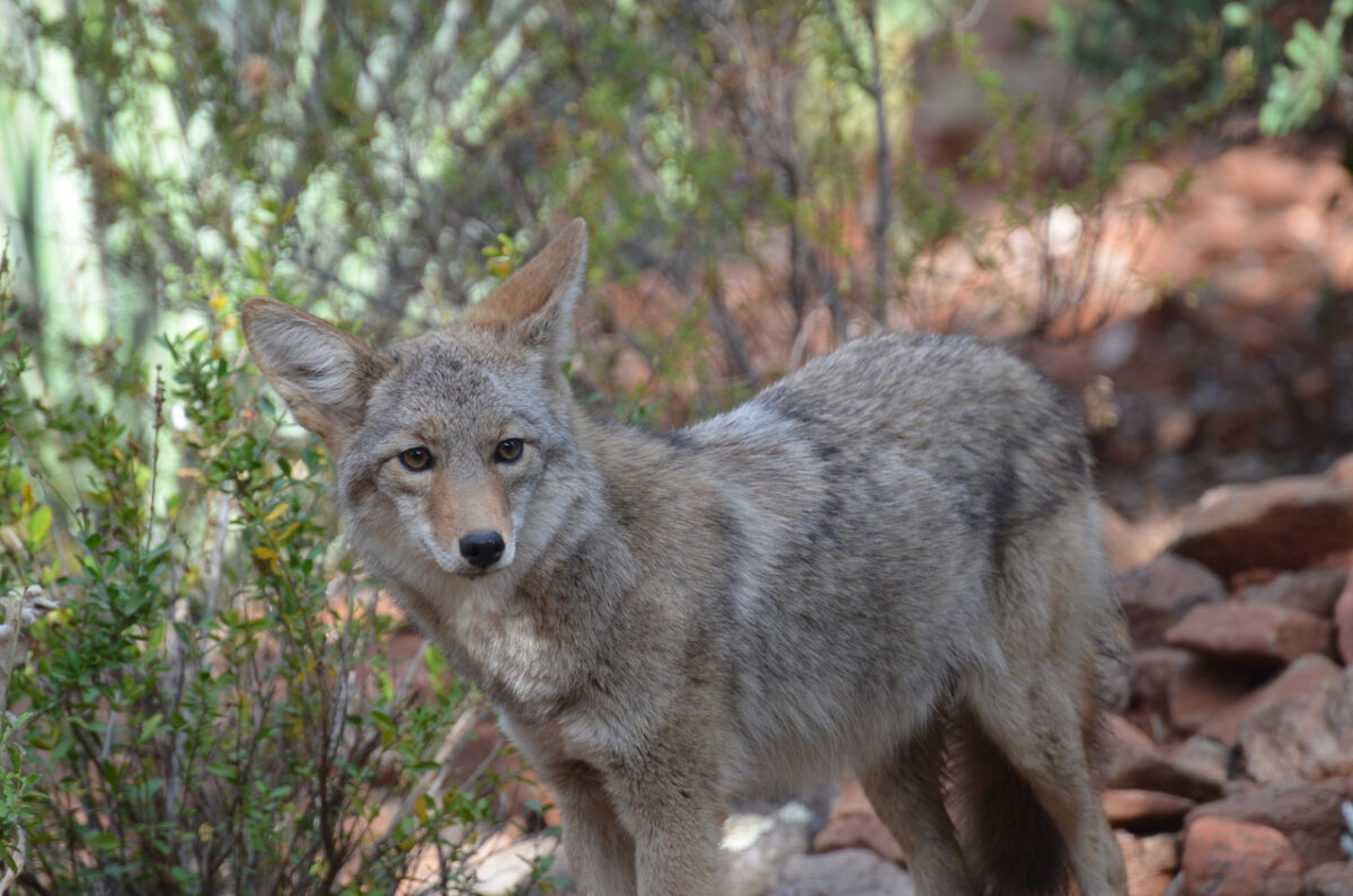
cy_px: 448
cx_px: 676
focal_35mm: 450
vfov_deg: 3.0
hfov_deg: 4.6
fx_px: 16879
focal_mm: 300
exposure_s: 1/320
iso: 400
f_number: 5.6
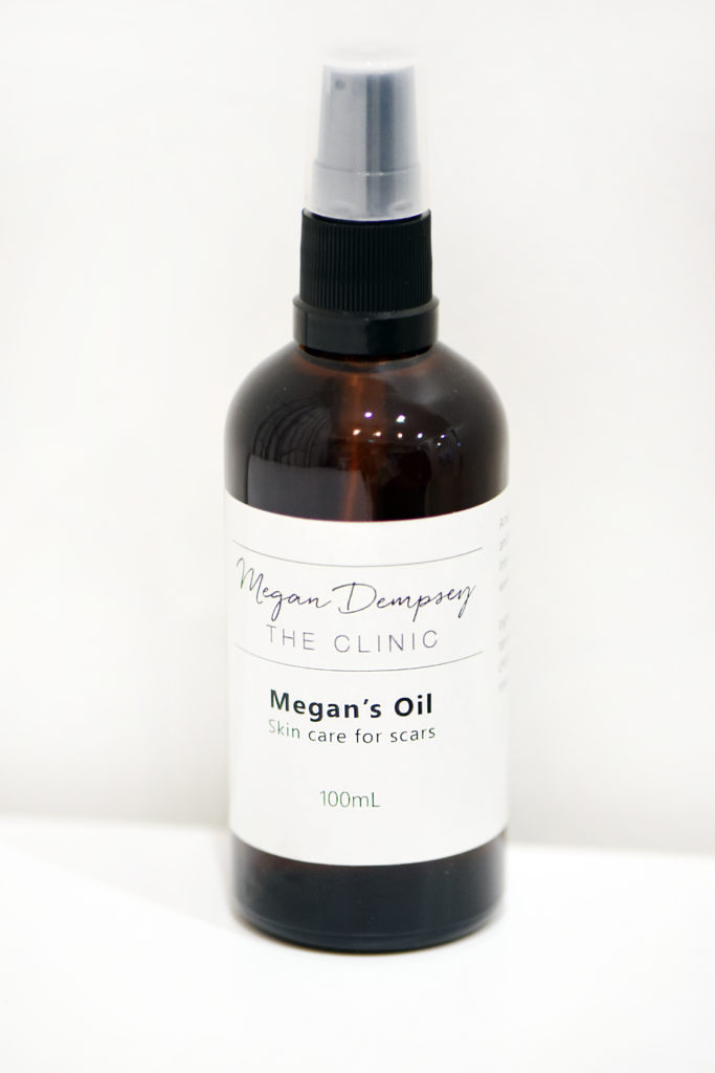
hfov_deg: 8.7
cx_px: 358
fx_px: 4690
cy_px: 536
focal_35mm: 158
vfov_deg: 13.0
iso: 800
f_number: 3.2
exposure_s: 1/160
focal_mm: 105
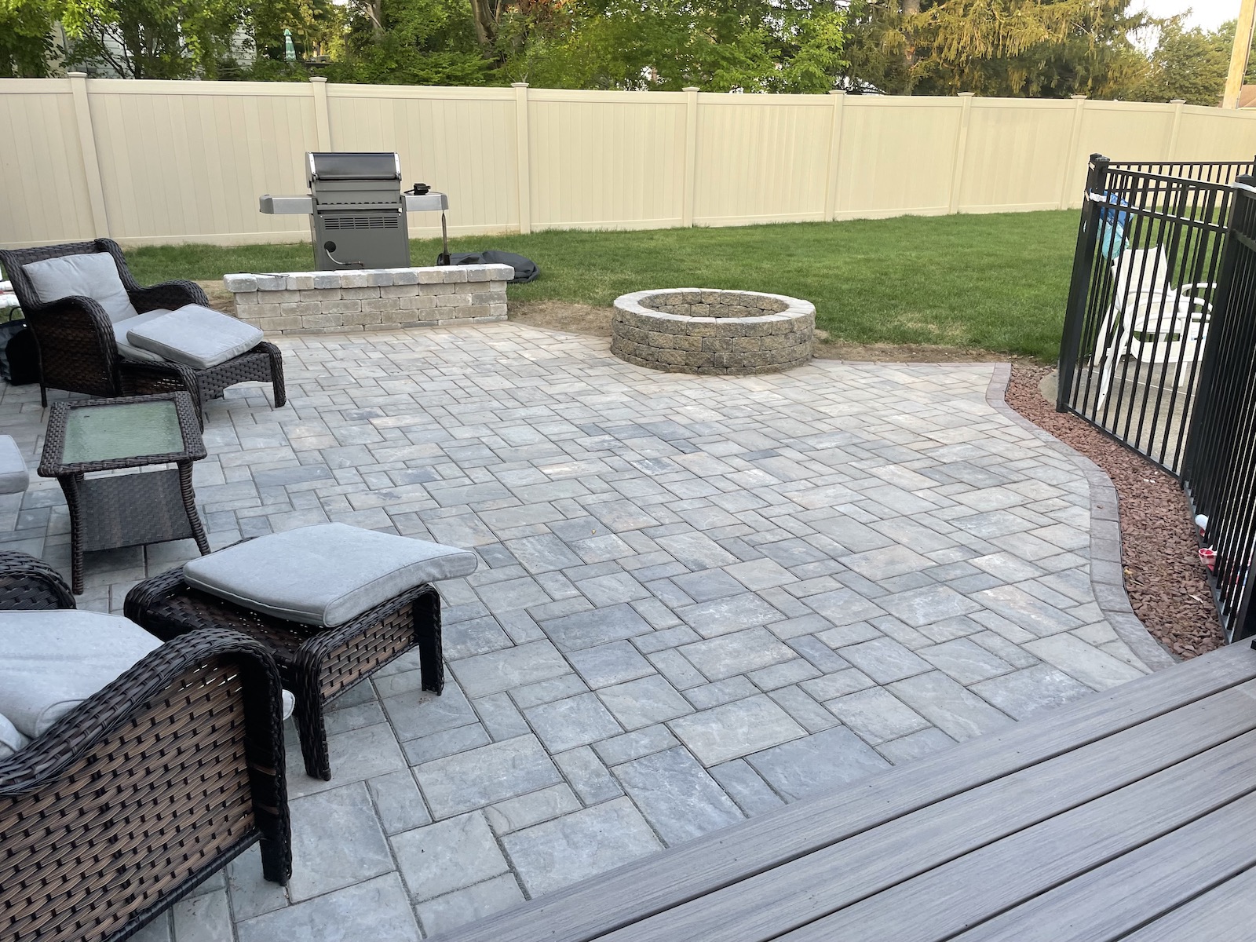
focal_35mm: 26
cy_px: 471
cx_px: 628
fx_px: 943
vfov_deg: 53.1
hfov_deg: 67.3
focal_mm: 4.2
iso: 32
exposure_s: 1/191
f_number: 1.6
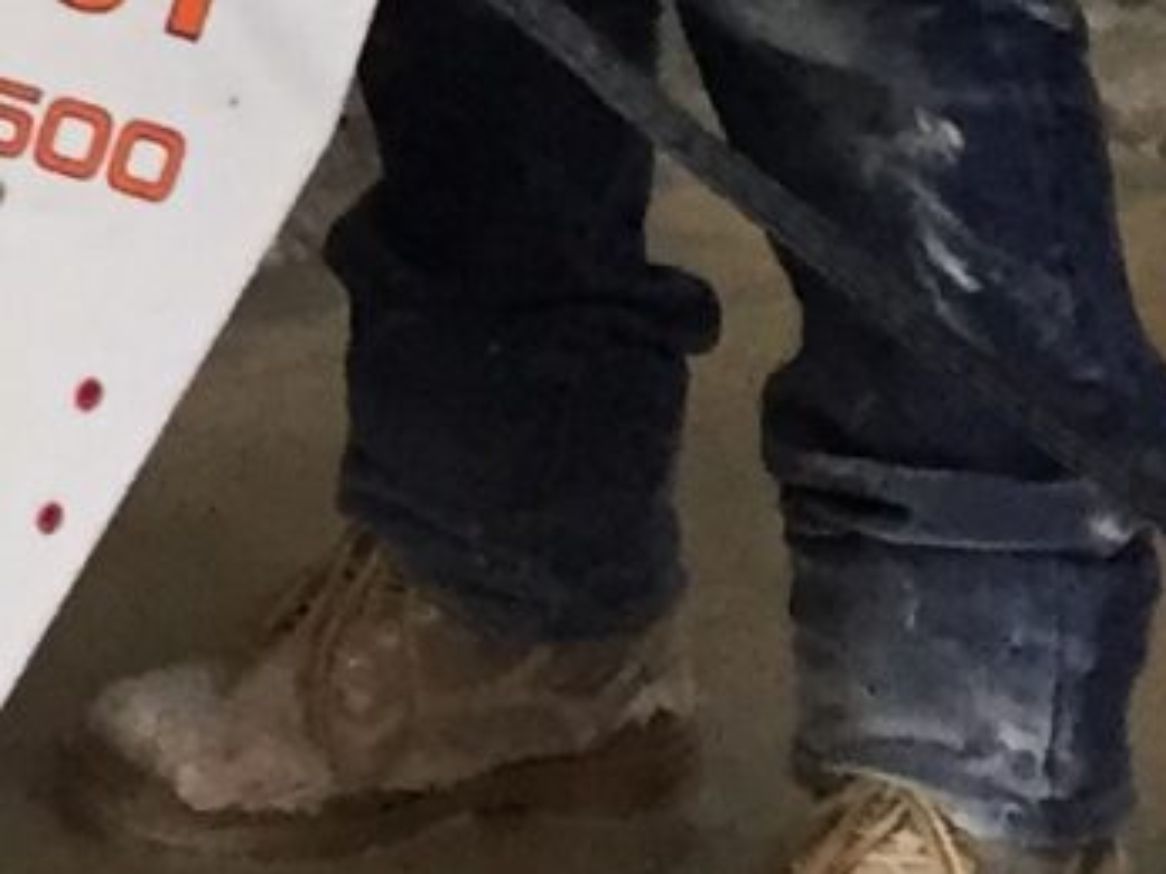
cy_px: -971
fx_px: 7206
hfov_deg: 7.7
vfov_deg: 6.7
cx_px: -2688
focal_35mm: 214
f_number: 2.2
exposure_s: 1/30
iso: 50
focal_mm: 4.15
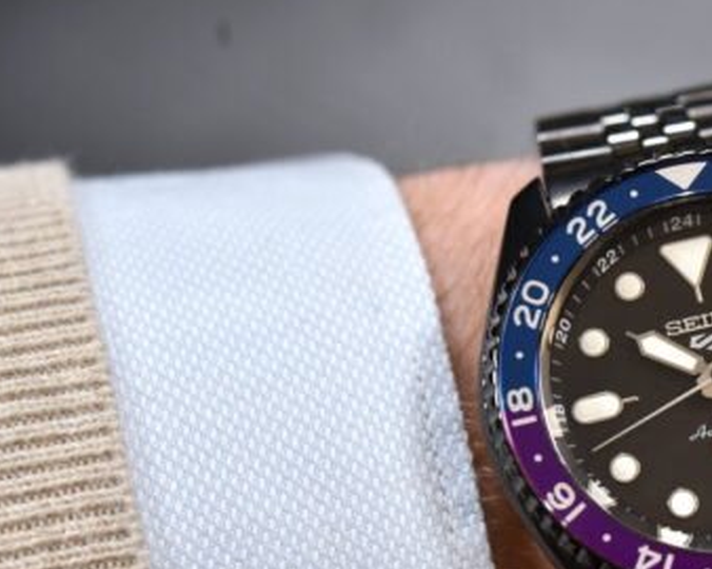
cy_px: 377
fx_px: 2527
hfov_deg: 15.7
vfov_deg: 12.8
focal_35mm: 120
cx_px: 706
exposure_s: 1/100
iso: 2000
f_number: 7.1
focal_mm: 60
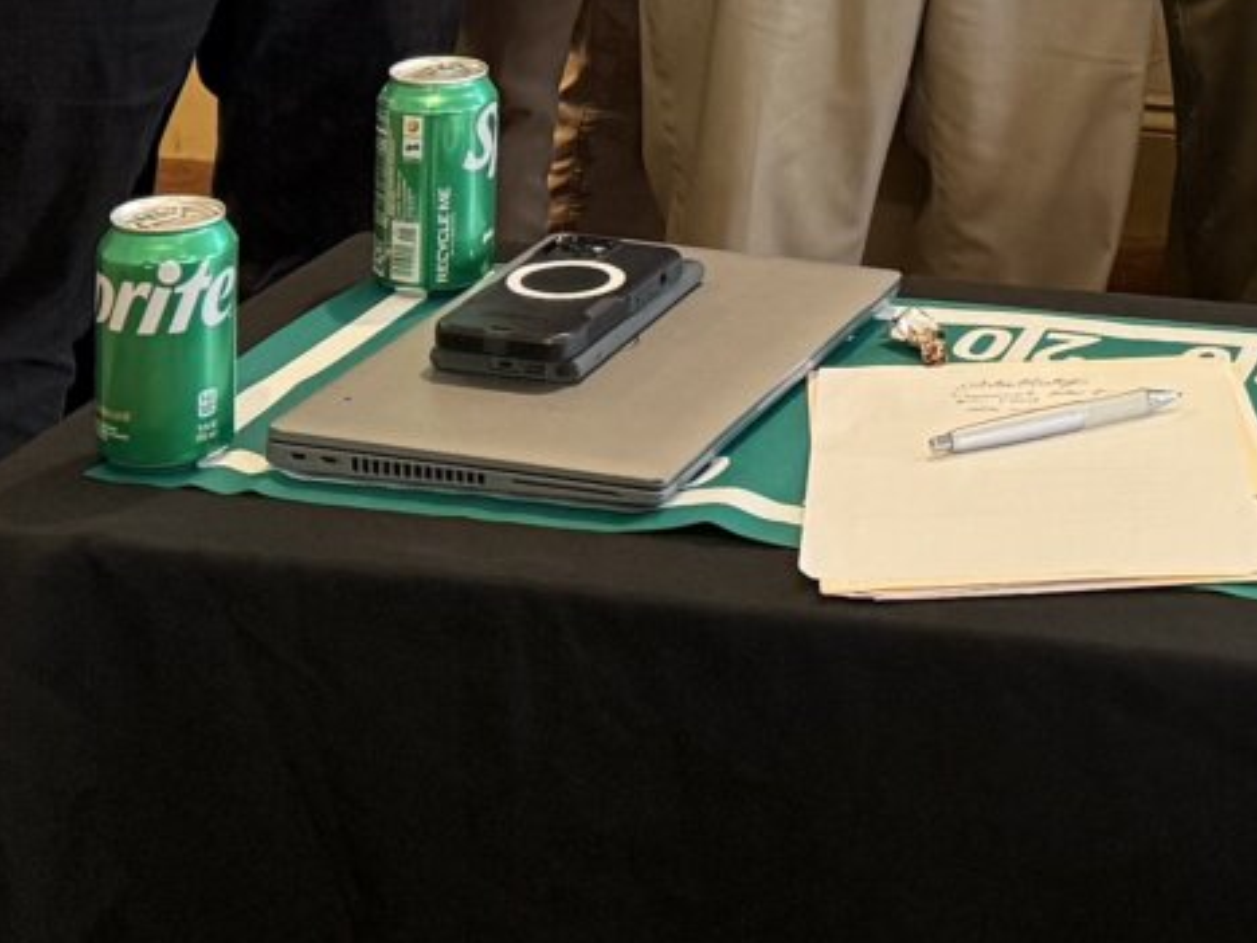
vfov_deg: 13.0
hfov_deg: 18.2
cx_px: 1257
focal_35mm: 105
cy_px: -626
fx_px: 3813
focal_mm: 6.76
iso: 250
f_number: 1.78
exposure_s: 1/60
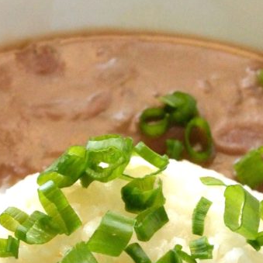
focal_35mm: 238
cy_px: 196
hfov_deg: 7.4
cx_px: 145
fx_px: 2046
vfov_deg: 7.3
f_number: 5.6
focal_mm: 44
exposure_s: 1/50
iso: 2200
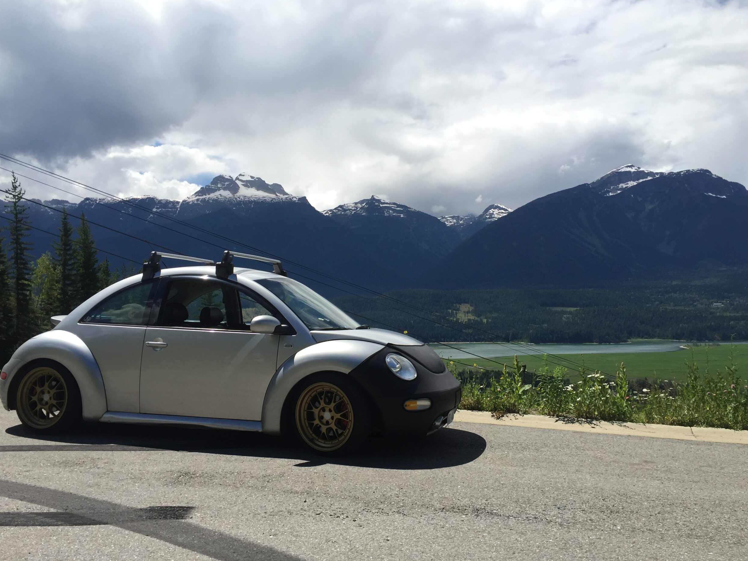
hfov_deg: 60.0
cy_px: 283
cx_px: 366
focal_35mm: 30
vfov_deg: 46.8
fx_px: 648
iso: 32
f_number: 2.2
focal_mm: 4.15
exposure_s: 1/2198
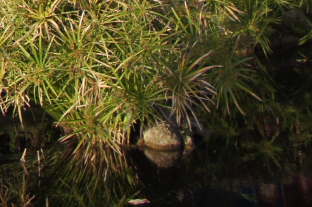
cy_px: -302
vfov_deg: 8.4
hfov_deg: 12.0
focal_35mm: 148
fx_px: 1281
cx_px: -352
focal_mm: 18
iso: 100
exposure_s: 1/125
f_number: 7.1
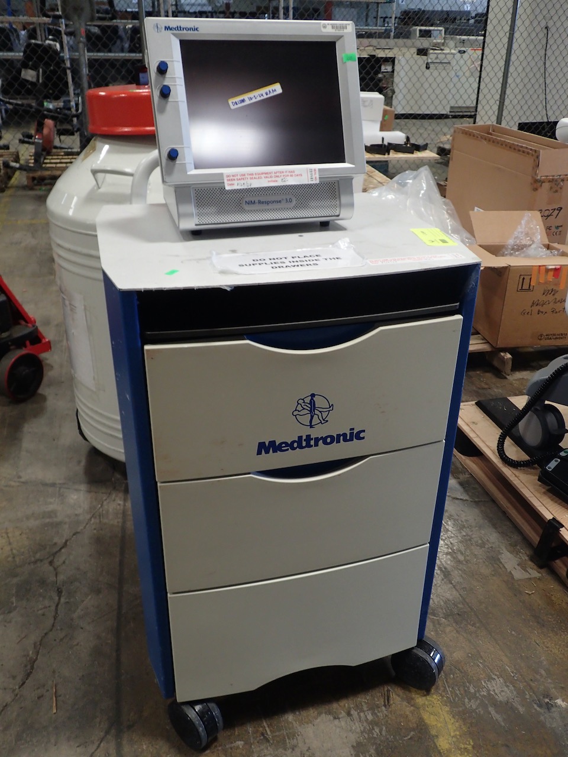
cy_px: 378
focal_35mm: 30
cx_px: 284
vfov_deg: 60.0
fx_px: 656
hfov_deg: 46.8
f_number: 2.3
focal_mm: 5.5
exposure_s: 1/30
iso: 250
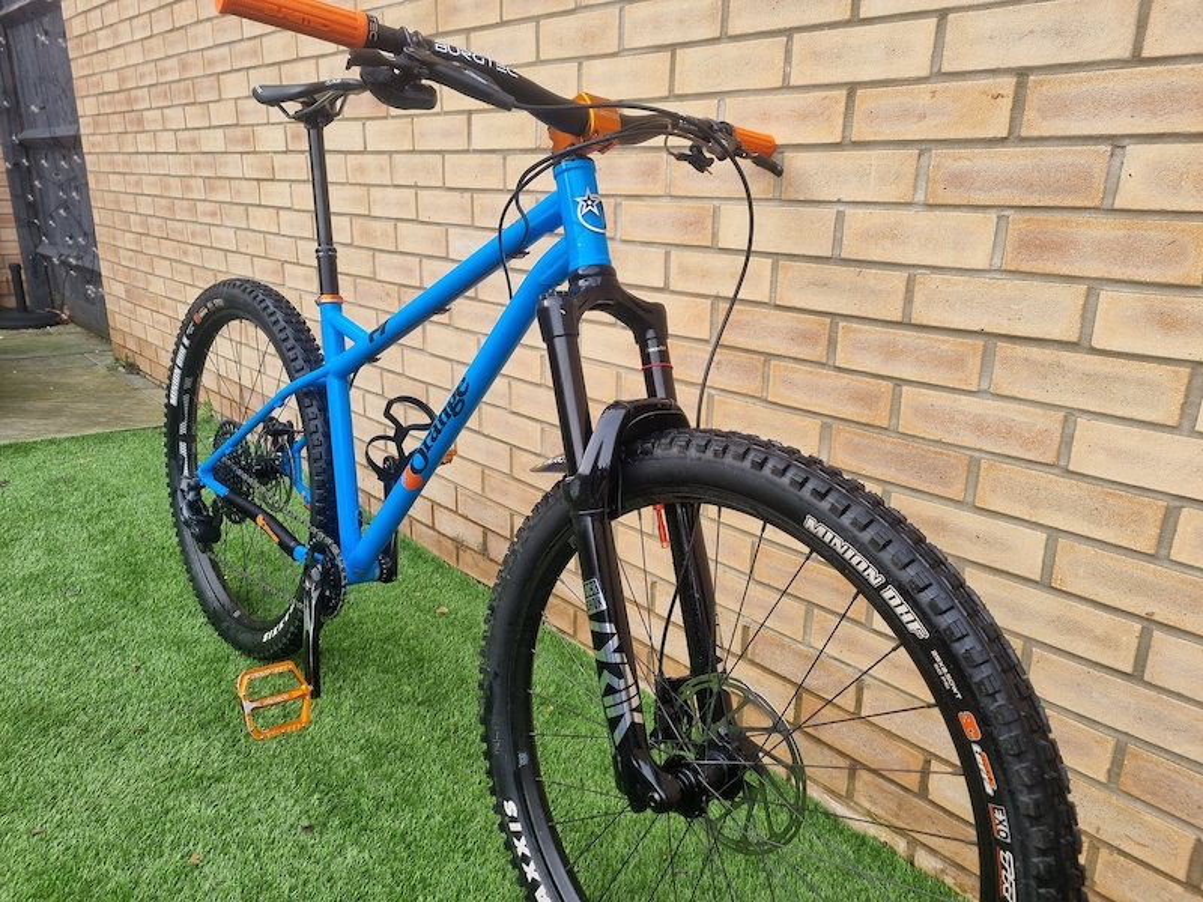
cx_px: 602
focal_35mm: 26
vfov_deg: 53.1
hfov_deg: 67.3
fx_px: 904
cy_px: 451
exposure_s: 1/235
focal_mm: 5.4
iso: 50
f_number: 1.8
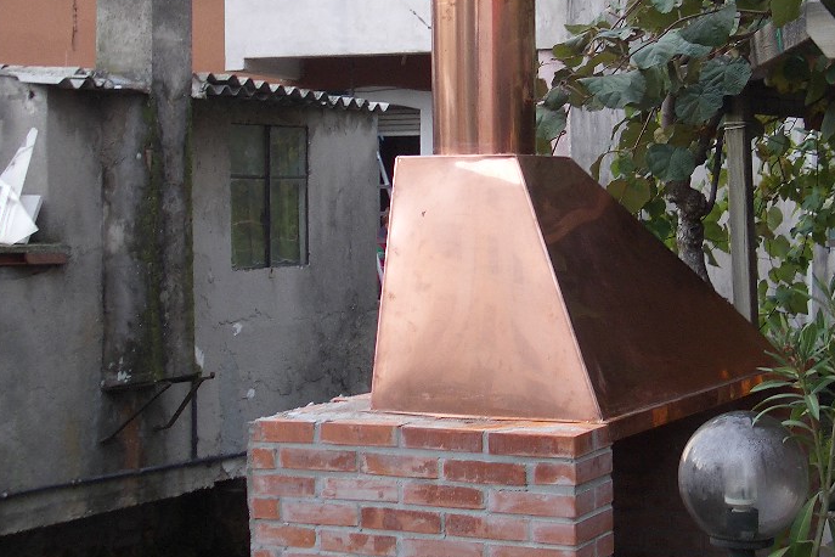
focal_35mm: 76
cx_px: 571
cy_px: 157
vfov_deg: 17.9
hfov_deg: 26.5
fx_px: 1763
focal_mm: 8.2
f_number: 3.1
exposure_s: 1/125
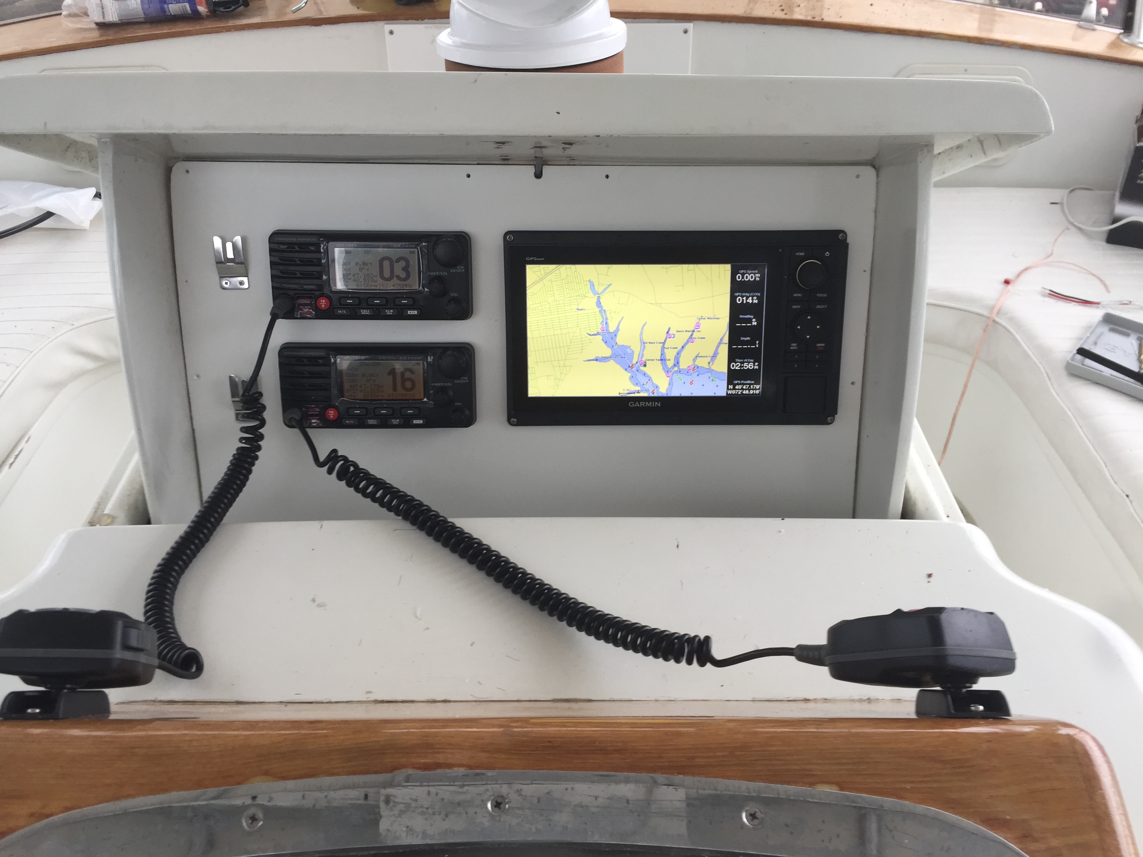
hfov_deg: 61.7
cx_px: 572
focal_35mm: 29
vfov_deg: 48.2
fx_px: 958
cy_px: 428
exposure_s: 1/120
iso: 40
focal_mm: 4.15
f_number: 2.2
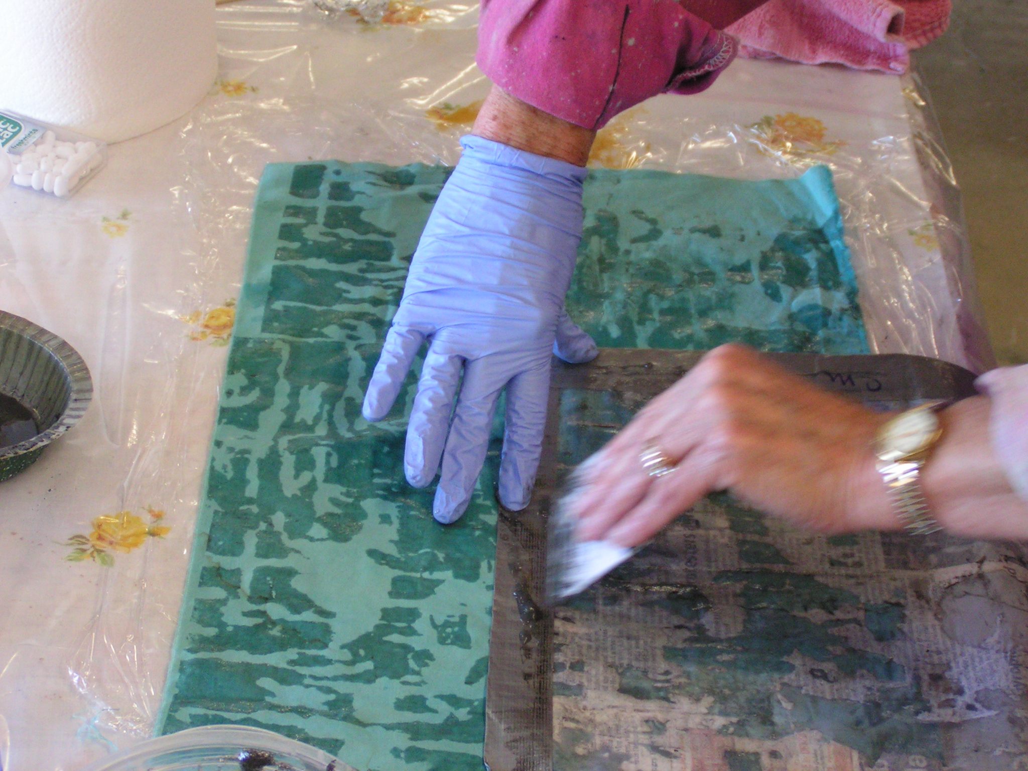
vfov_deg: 20.4
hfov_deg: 27.0
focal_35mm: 72
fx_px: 2138
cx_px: 514
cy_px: 386
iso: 200
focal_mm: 11
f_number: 3.2
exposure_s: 1/50
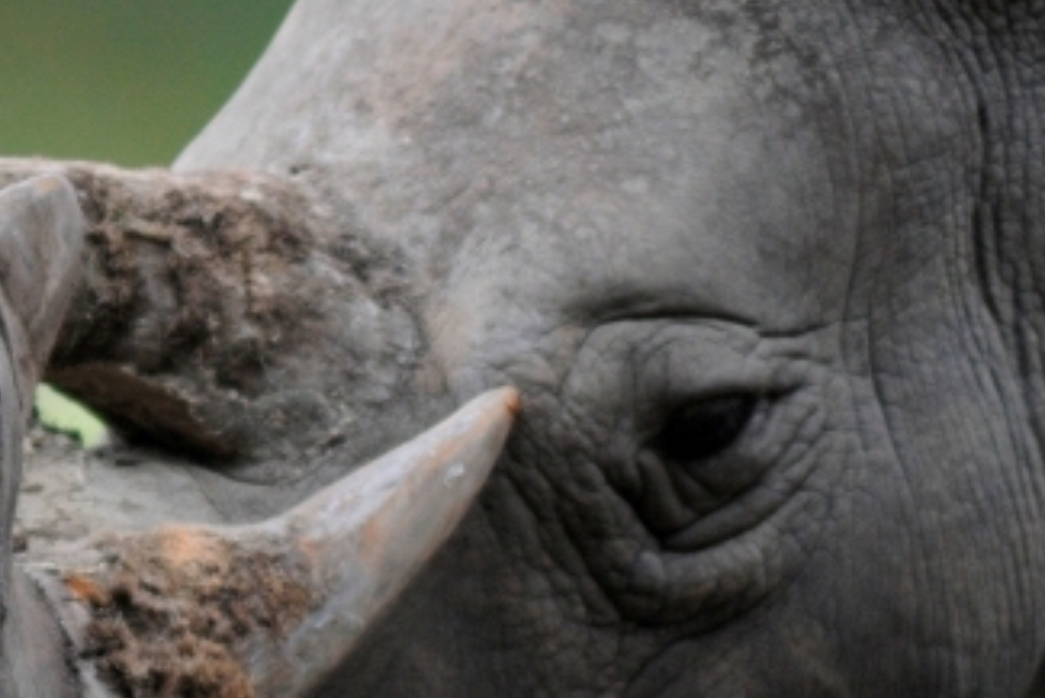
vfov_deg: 0.7
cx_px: 45
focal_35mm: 1845
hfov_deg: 1.1
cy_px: 568
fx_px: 53577
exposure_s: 1/250
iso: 400
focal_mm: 500
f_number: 4
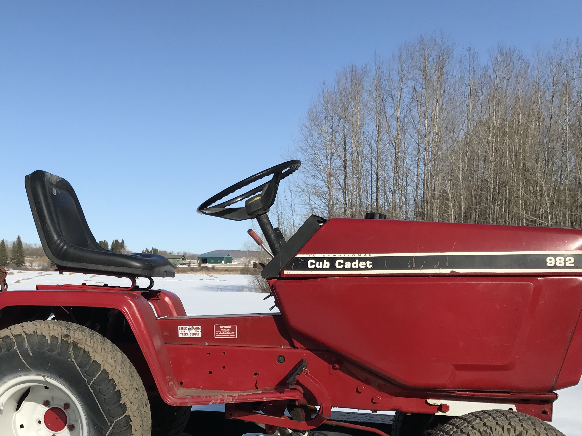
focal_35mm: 49
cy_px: 320
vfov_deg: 29.3
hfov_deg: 37.6
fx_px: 824
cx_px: 123
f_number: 1.8
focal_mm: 3.99
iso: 20
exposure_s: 1/3831
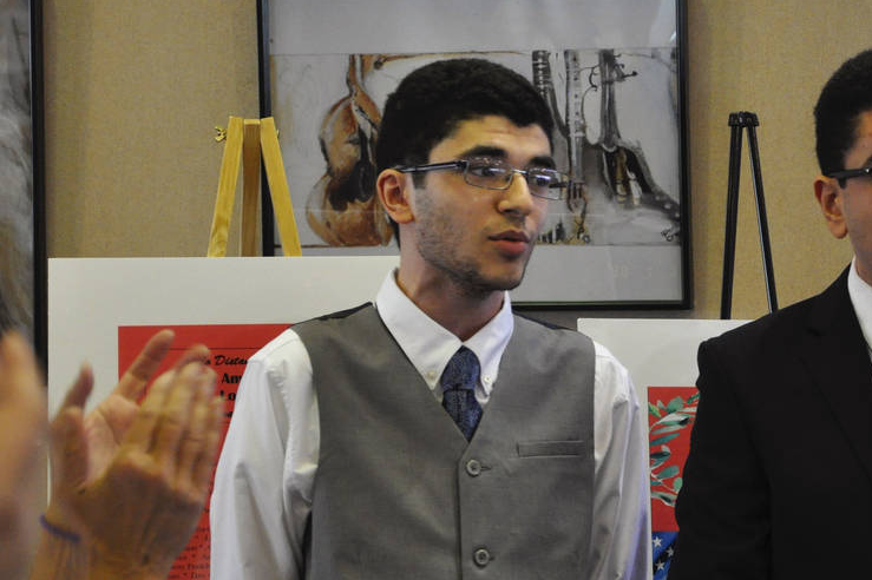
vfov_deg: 7.8
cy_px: 244
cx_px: 563
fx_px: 4280
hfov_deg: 11.6
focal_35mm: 177
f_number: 5.3
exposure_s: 1/60
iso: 1600
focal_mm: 75
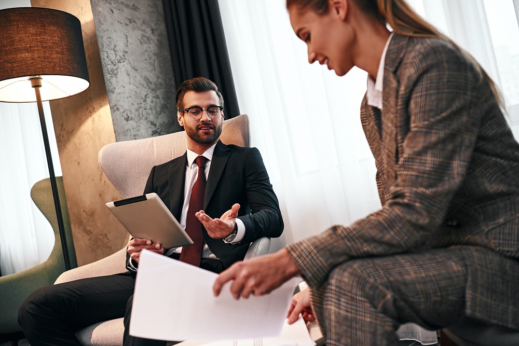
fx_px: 577
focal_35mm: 40
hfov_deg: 48.5
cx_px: 260
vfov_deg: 33.4
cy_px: 173
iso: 500
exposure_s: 1/60
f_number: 3.5
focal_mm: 40
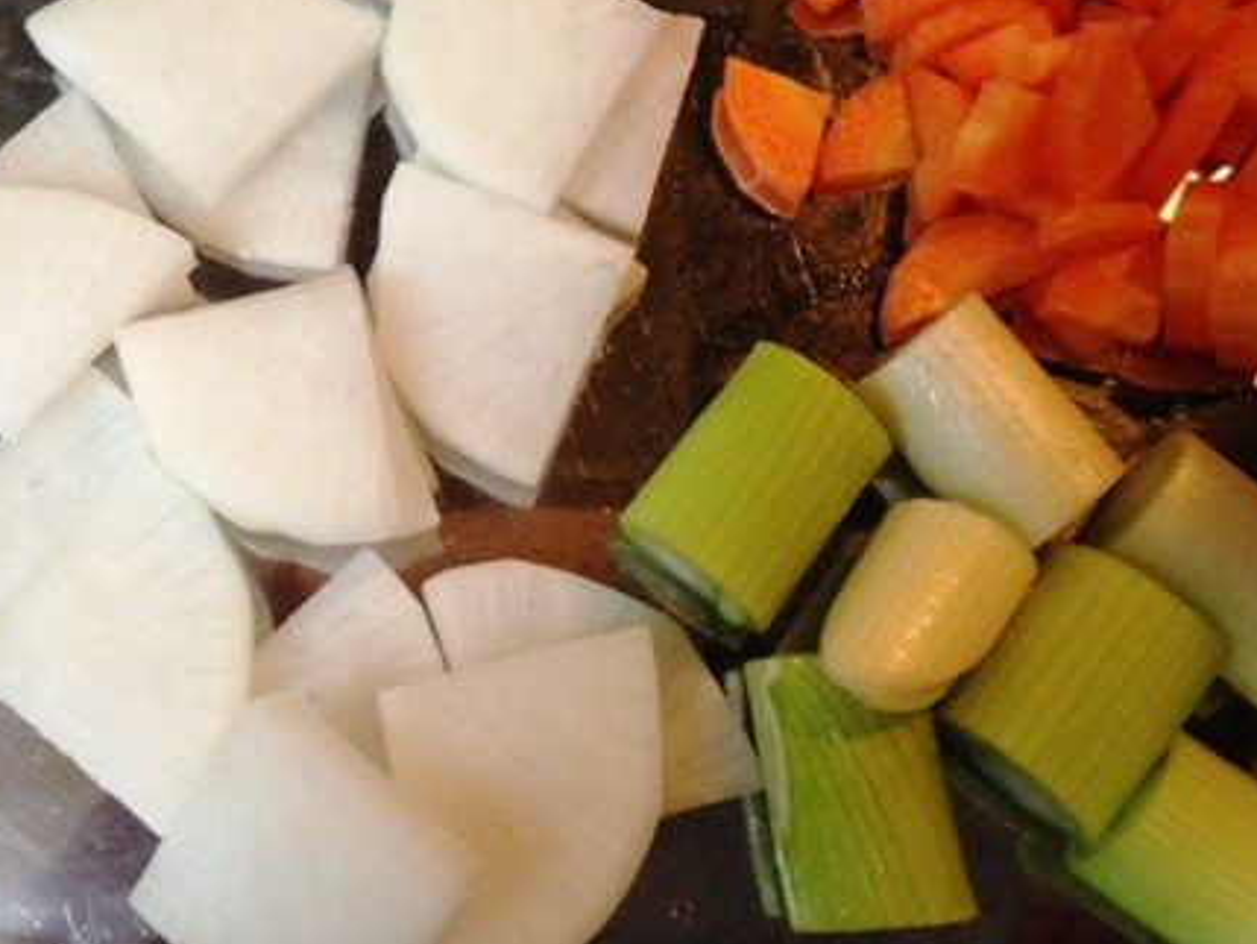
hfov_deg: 39.2
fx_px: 1743
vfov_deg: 30.2
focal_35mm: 48
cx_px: 419
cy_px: 364
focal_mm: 4.13
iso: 200
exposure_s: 1/20
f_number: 2.4
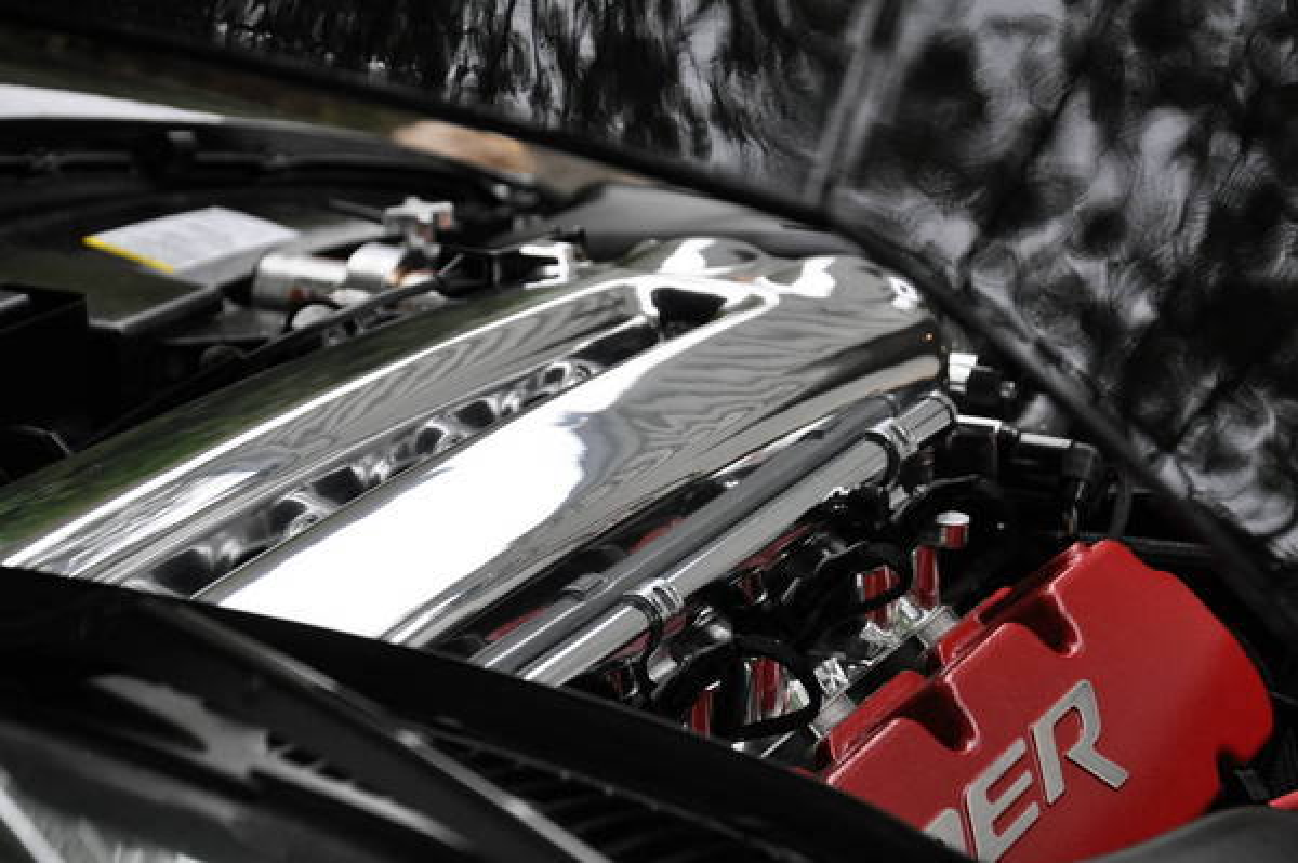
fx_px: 3783
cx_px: 649
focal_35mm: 105
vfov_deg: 13.0
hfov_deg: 19.5
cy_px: 432
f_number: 5.3
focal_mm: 70
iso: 800
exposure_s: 1/250
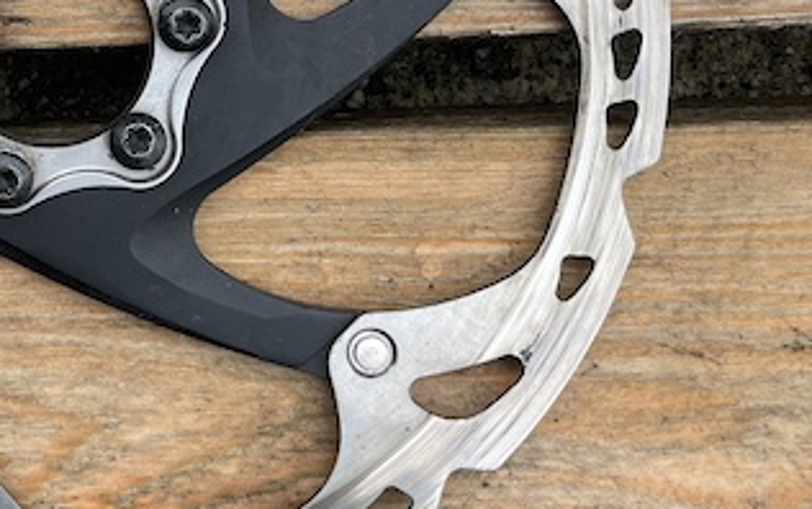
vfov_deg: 19.1
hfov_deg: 29.5
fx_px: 1484
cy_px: 44
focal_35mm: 67
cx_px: 108
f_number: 1.6
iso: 32
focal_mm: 5.1
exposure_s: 1/170
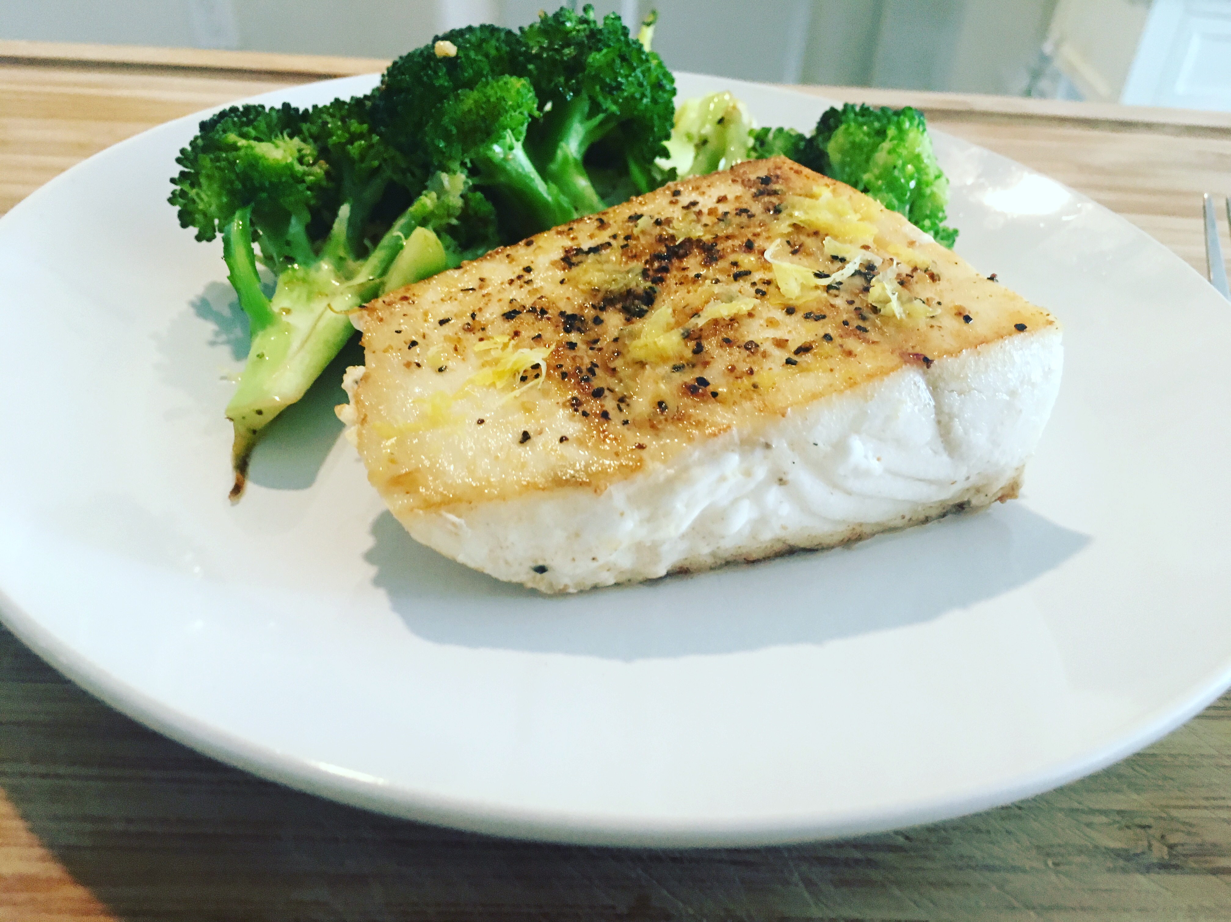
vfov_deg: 48.2
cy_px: 461
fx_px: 1031
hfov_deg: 61.7
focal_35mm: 29
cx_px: 616
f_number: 2.2
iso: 125
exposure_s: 1/30
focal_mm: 4.15
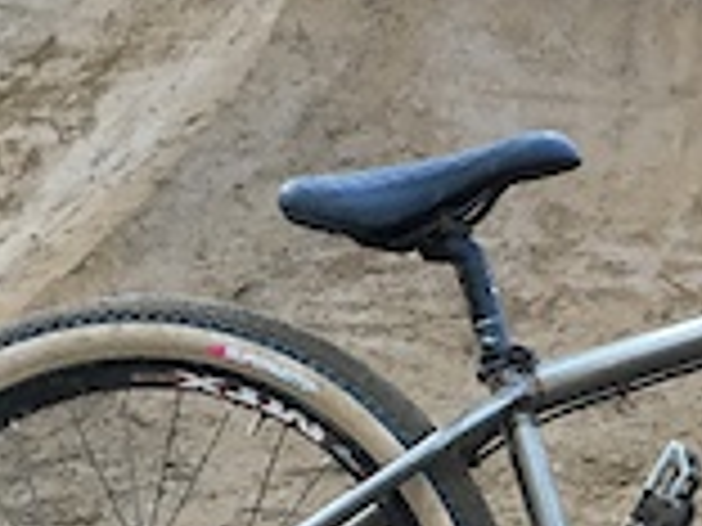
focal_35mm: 93
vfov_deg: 15.8
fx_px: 1886
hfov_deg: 19.9
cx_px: 828
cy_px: 398
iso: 200
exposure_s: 1/30
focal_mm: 4.15
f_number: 2.2
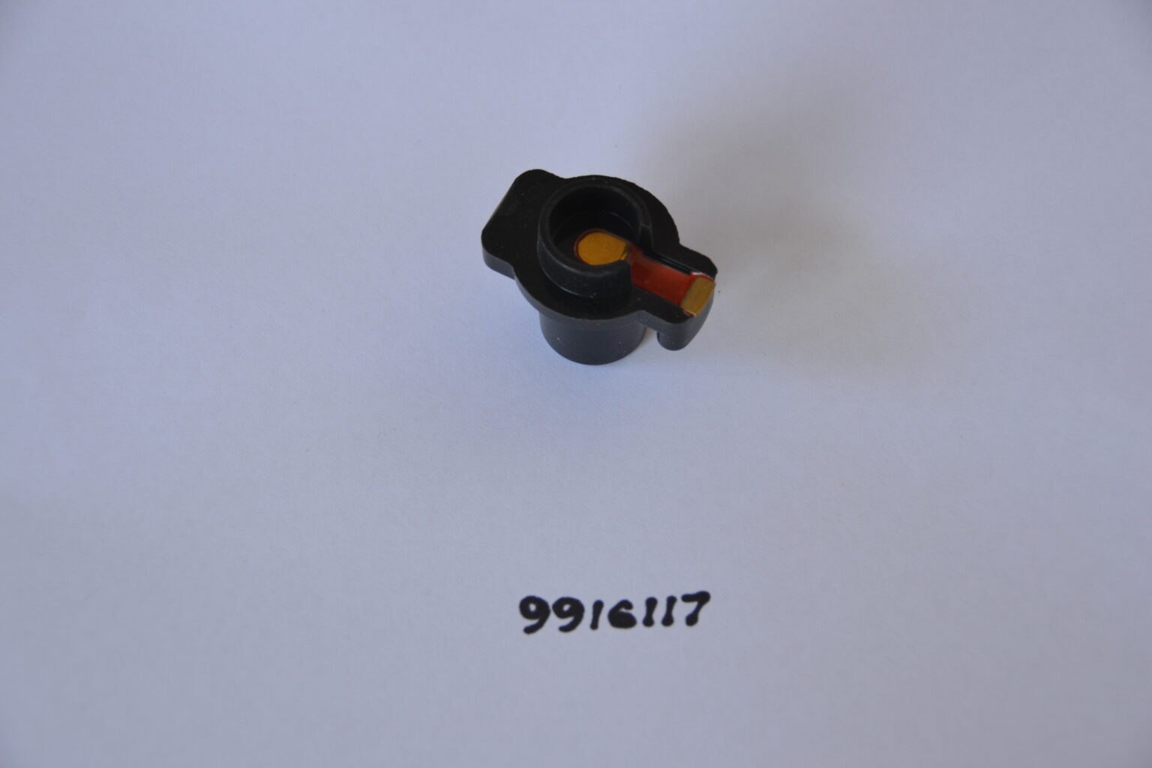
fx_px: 2640
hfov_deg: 24.6
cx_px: 576
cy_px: 384
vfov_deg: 16.6
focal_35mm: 82
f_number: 4.8
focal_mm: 55
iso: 400
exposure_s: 1/50
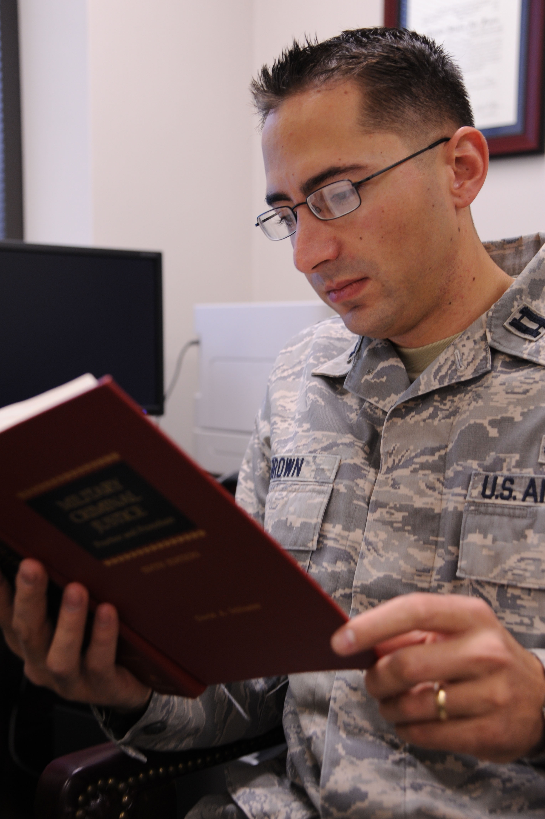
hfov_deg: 29.2
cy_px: 410
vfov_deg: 42.8
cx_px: 272
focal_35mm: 46
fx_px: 1046
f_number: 4
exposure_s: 1/50
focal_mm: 46
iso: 1000
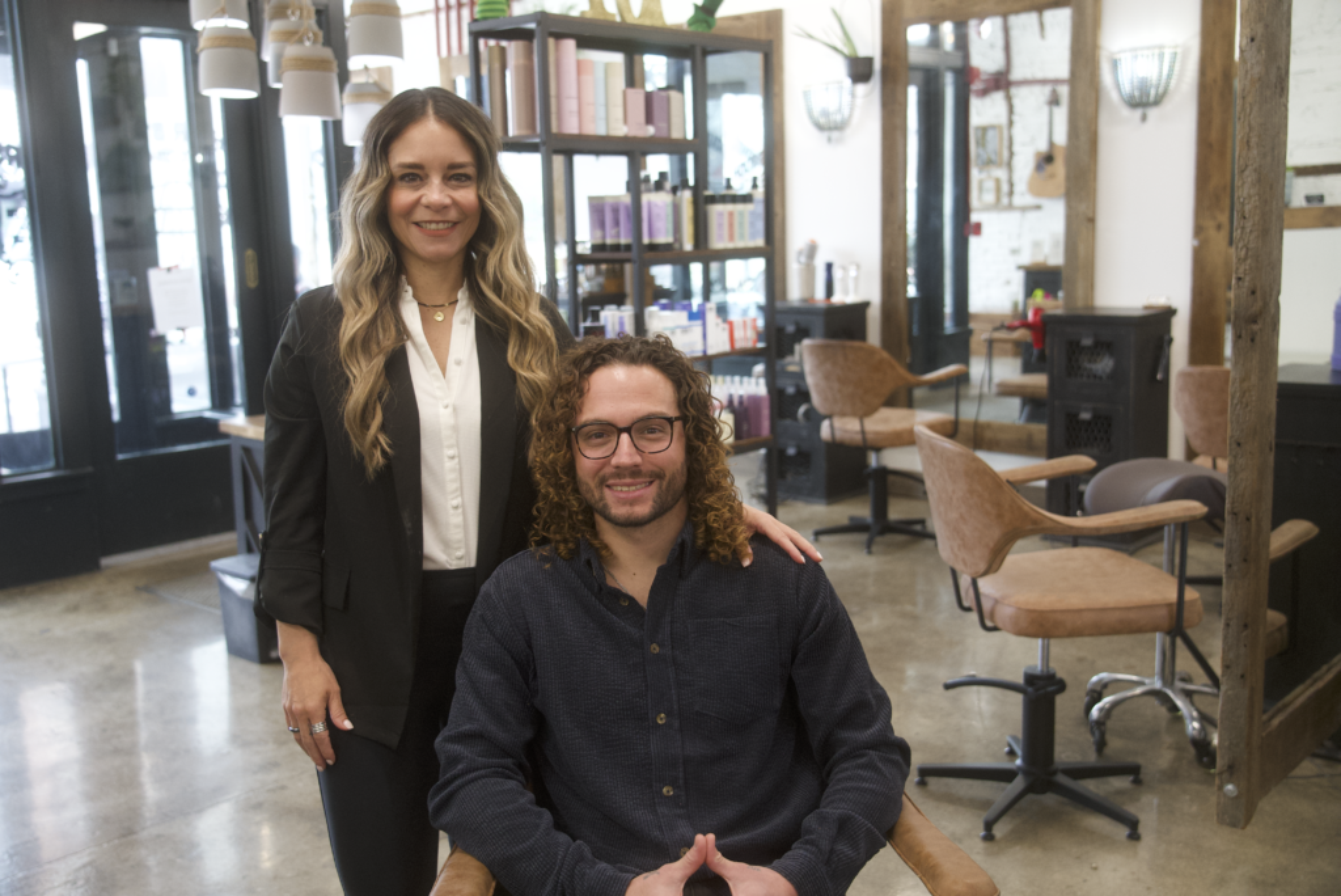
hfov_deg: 53.1
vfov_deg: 36.9
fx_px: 1342
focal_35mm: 36
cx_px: 670
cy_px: 448
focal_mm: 36
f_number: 4
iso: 2500
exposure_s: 1/160
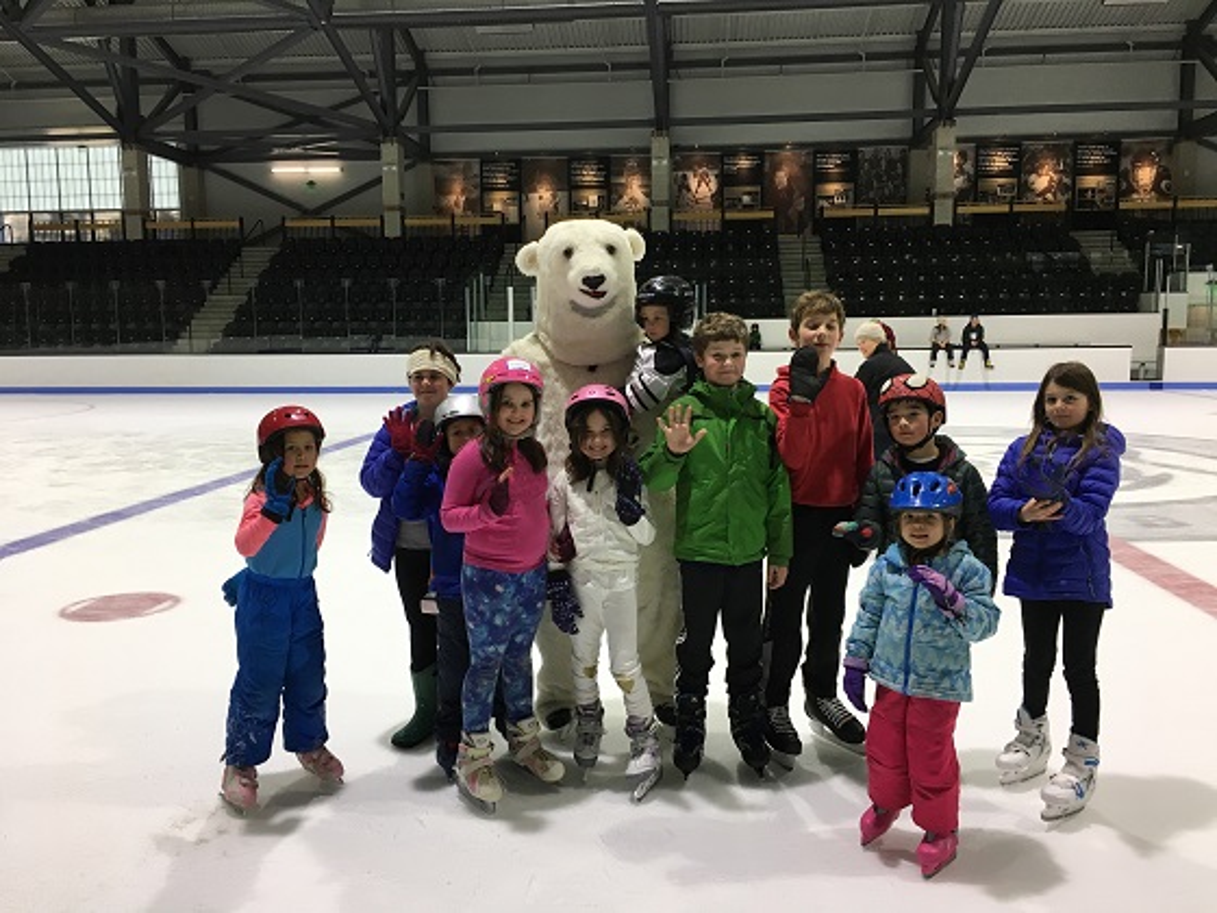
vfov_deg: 48.2
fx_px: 1020
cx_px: 608
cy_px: 456
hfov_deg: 61.7
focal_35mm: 29
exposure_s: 1/30
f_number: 2.2
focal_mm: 4.15
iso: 25
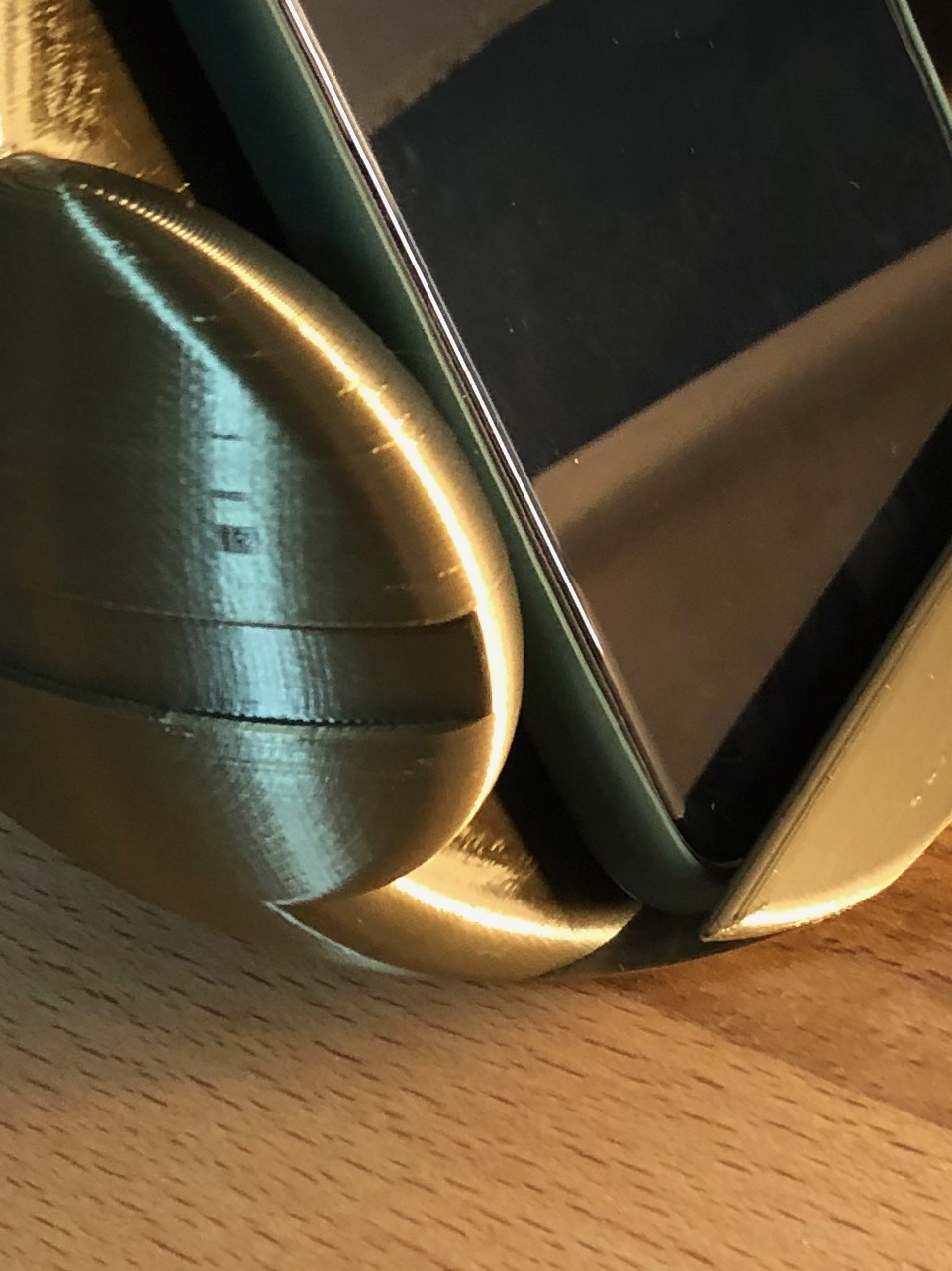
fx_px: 3227
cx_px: 693
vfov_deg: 21.4
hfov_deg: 16.7
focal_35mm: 88
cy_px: -26
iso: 50
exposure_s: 1/17
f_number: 1.8
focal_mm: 4
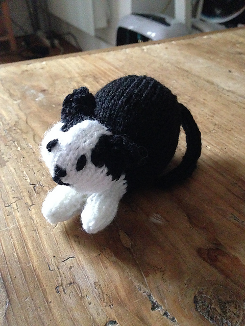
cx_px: 122
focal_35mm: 33
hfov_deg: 42.9
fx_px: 311
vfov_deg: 55.4
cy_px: 163
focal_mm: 4.12
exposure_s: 1/17
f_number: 2.4
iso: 1600
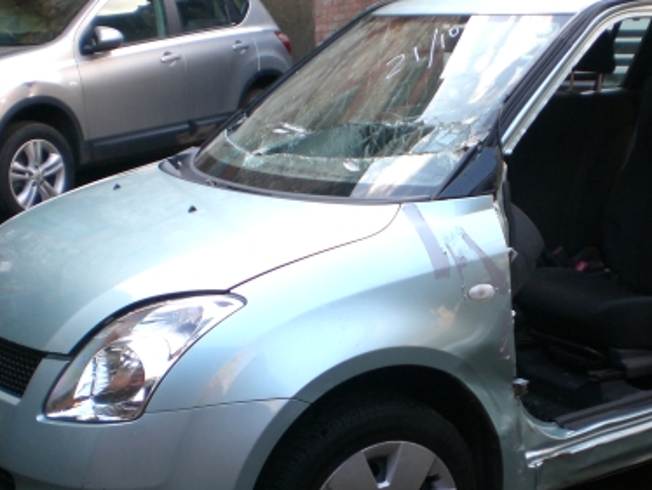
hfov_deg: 29.3
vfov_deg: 22.6
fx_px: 1225
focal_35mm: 65
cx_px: 490
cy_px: 302
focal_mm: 6.3
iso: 100
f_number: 3.1
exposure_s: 1/100
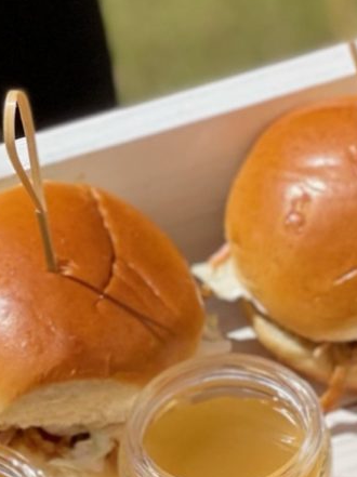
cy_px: 689
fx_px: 3071
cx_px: -31
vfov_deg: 8.7
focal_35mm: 223
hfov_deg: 6.6
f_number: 2.2
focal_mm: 7.5
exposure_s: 1/1623
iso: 20
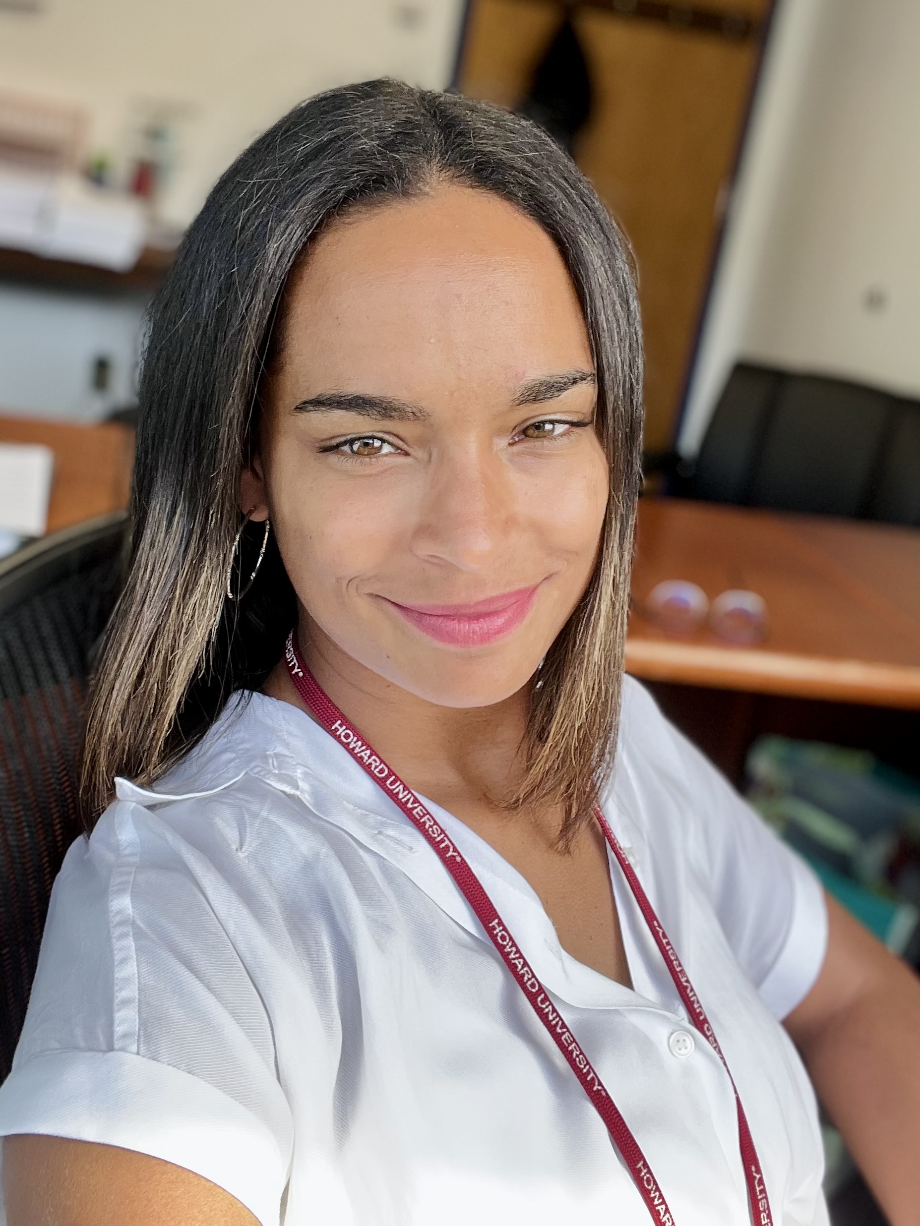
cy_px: 613
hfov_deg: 46.8
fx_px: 1063
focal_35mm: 30
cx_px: 460
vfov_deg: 60.0
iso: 80
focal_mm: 2.71
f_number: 2.2
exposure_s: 1/121
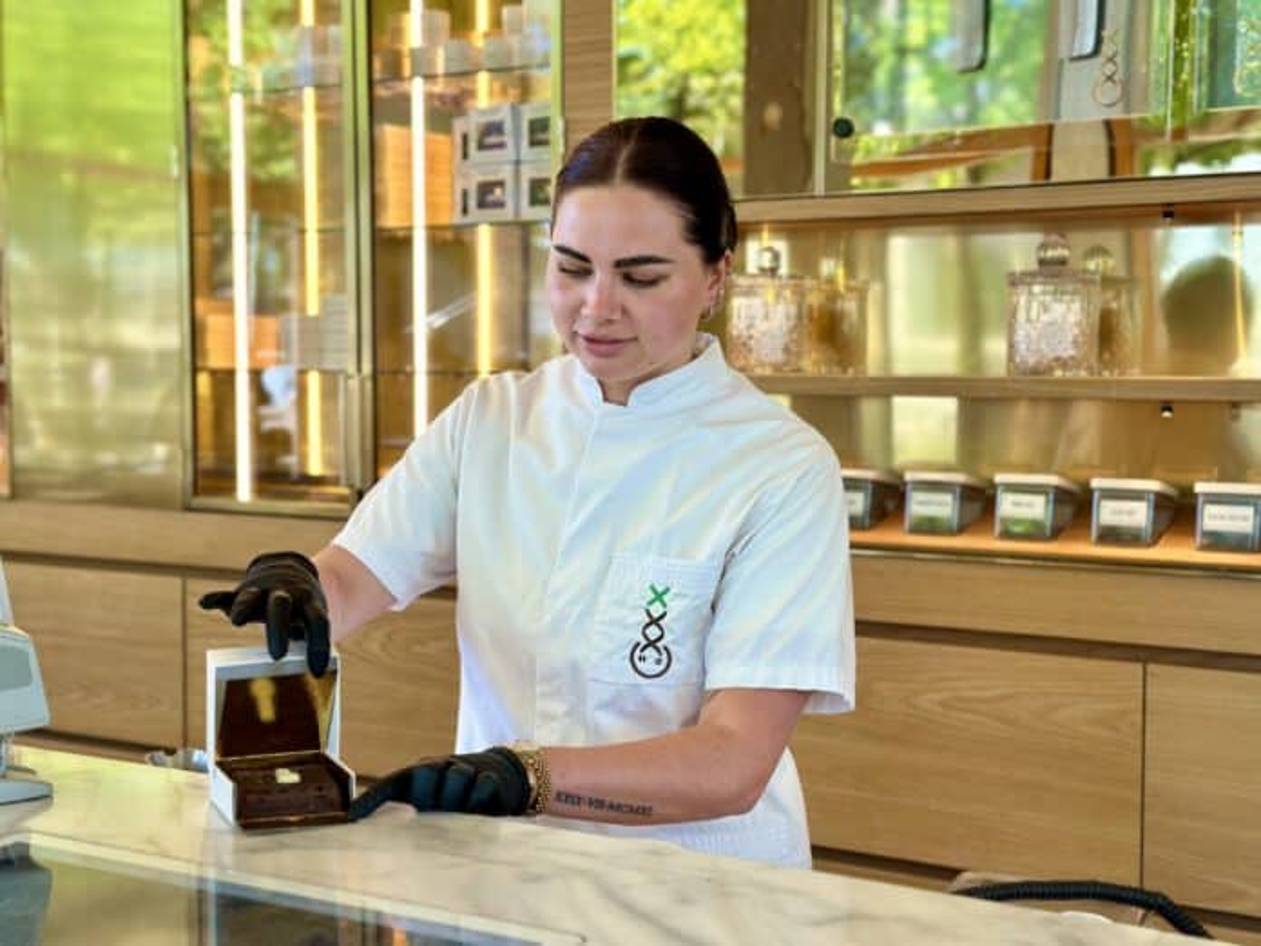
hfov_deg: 39.7
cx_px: 630
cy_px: 473
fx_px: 1749
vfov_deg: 30.3
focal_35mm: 48
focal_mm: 6.86
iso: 80
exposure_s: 1/359
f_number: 1.78
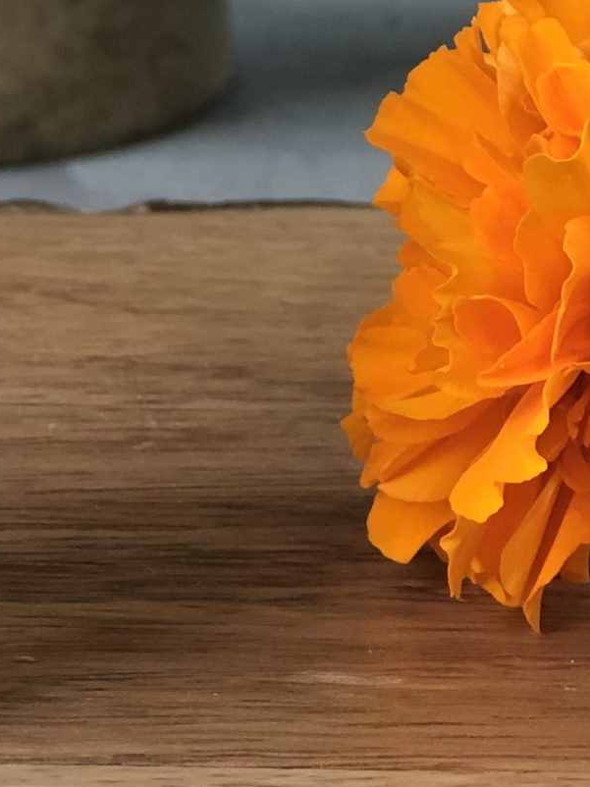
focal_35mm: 182
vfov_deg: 10.6
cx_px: 160
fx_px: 4138
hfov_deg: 8.1
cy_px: -267
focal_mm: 6.6
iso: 50
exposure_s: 1/30
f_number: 2.8
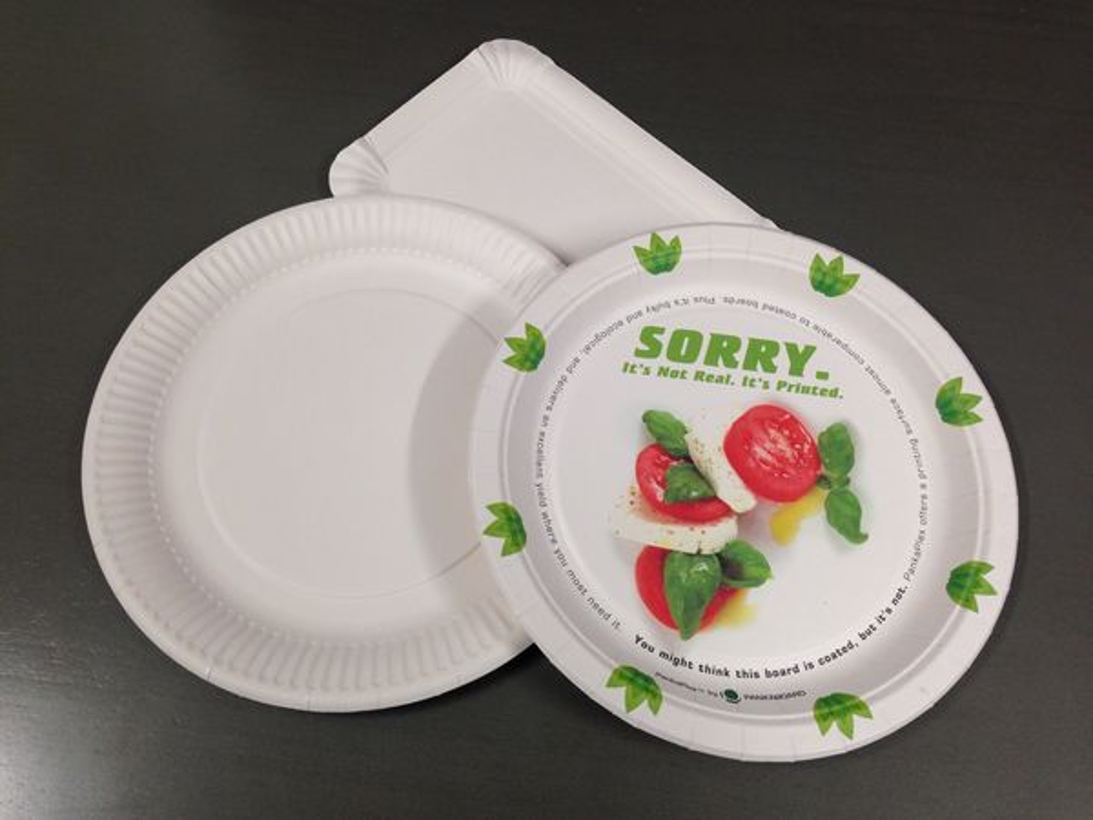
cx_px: 546
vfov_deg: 42.9
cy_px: 410
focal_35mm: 33
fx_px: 1042
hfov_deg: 55.4
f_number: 2.4
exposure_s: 1/30
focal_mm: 4.12
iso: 50
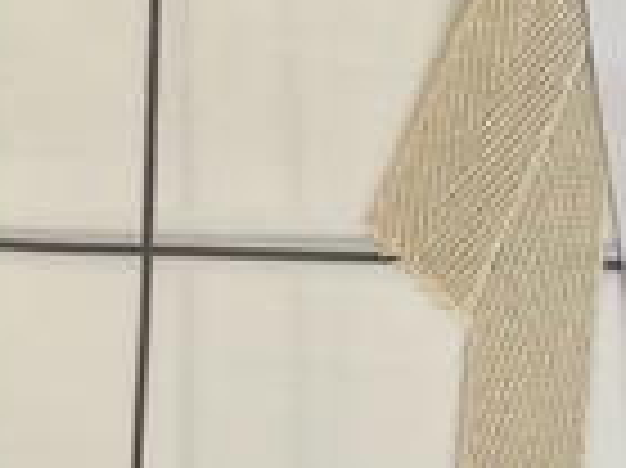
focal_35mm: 131
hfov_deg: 14.4
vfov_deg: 10.9
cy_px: -200
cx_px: -212
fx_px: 2367
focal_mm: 5.1
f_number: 1.6
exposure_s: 1/122
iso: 40
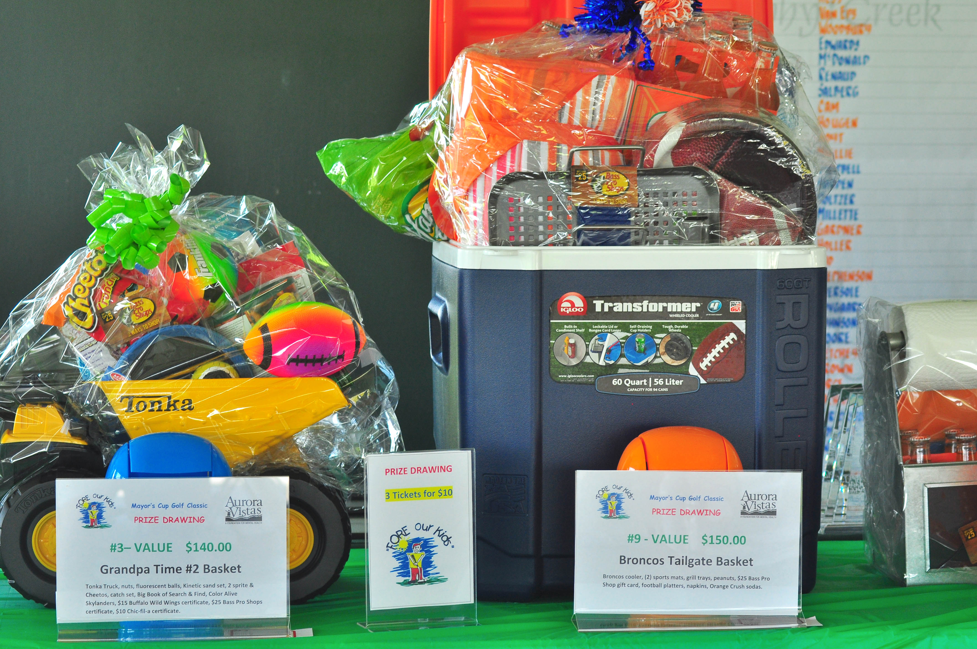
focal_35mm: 105
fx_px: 2846
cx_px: 488
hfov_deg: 19.5
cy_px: 324
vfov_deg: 13.0
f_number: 6.3
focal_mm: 70
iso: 400
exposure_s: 1/160
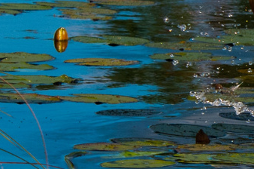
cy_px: 23
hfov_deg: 2.4
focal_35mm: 867
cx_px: 511
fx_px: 6106
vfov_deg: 1.6
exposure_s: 1/2500
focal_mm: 120
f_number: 8
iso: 1250
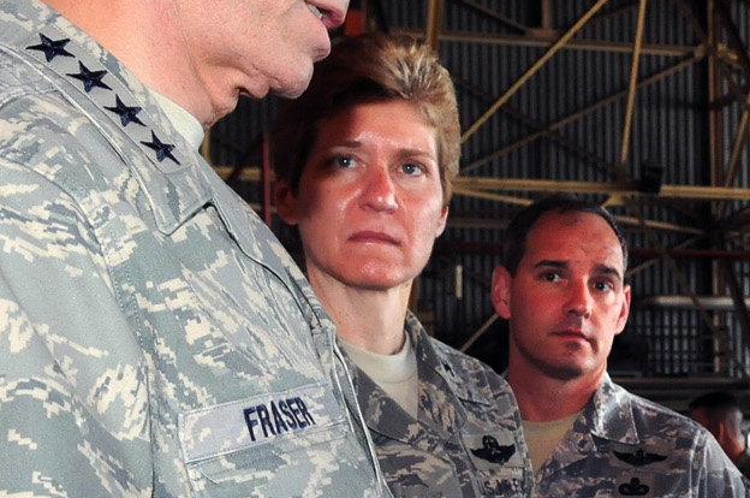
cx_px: 858
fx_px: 2101
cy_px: 432
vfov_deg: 13.4
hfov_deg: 19.3
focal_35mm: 101
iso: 800
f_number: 5.6
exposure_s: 1/60
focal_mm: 20
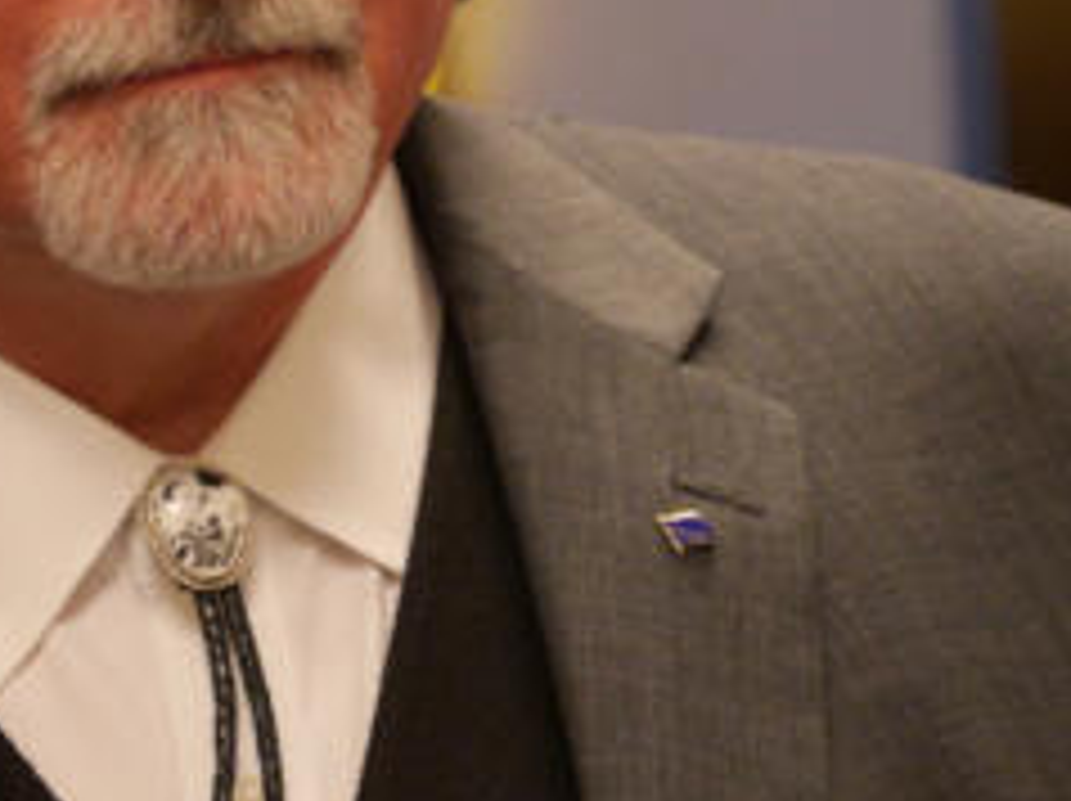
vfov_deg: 2.7
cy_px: 65
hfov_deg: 3.6
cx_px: 428
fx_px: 17123
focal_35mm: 554
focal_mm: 109
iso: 1600
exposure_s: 1/50
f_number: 5.4
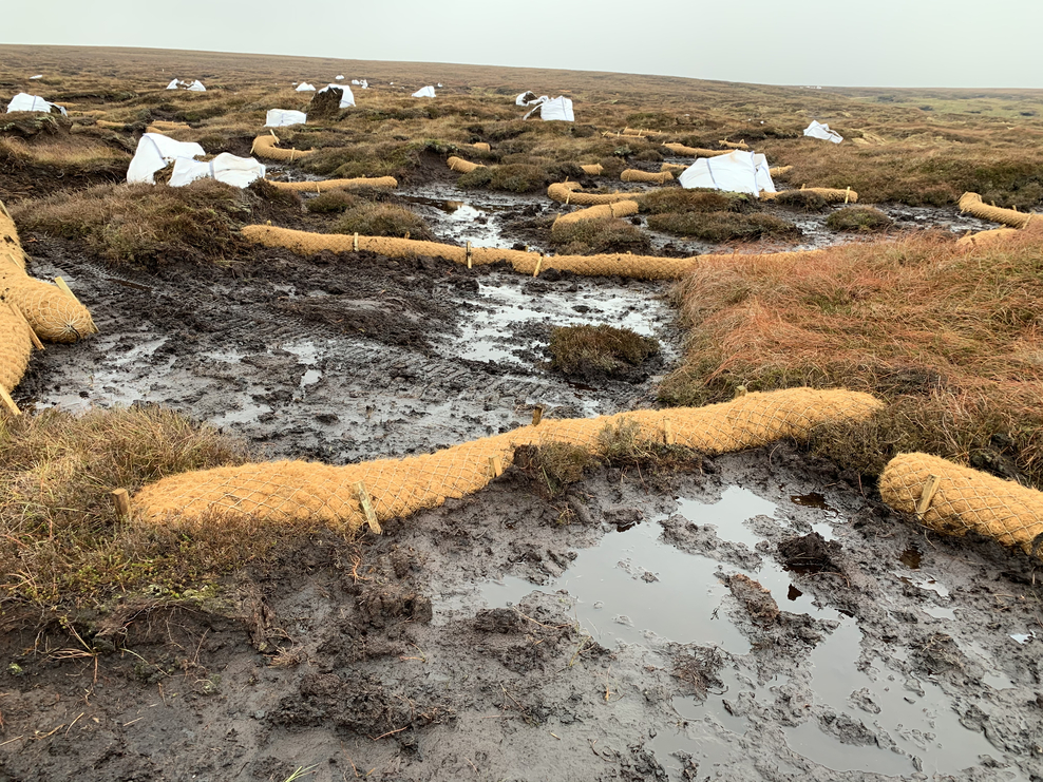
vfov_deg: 53.1
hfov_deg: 67.3
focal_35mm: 26
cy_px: 391
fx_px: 783
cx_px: 522
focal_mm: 4.25
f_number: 1.8
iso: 80
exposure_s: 1/121
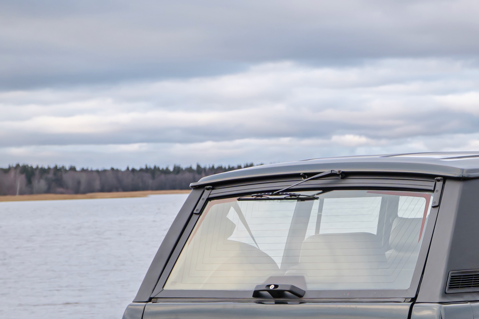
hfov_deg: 14.4
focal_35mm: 140
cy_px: 318
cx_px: 484
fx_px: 1863
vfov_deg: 9.7
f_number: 5.6
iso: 500
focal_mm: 52
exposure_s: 1/200
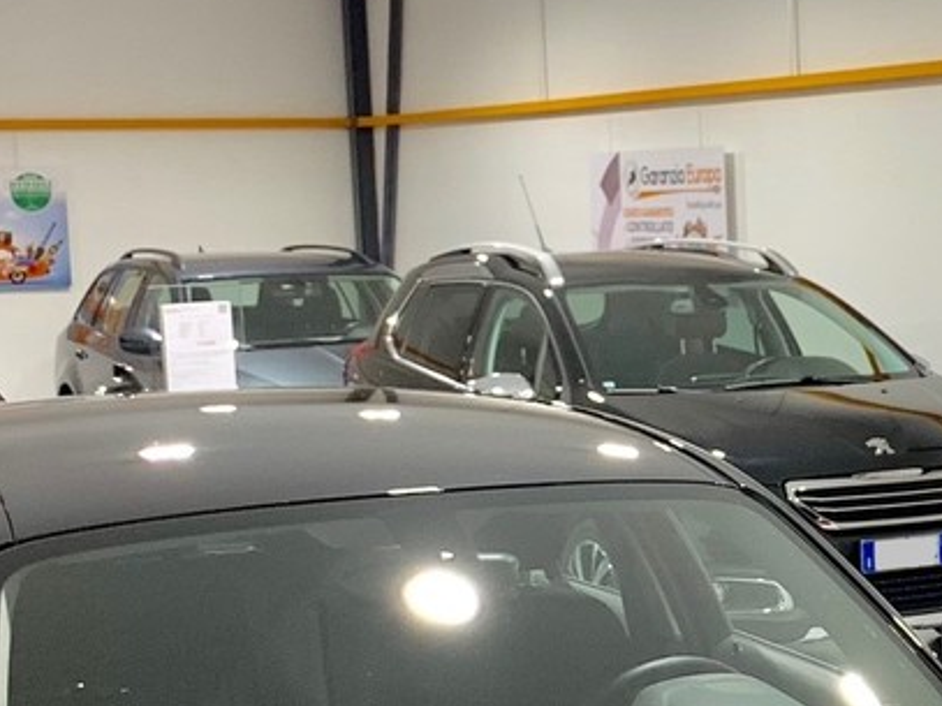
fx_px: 2503
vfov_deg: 16.0
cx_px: 1067
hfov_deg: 20.2
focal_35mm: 92
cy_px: 475
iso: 80
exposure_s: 1/50
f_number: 1.8
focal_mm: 4.25
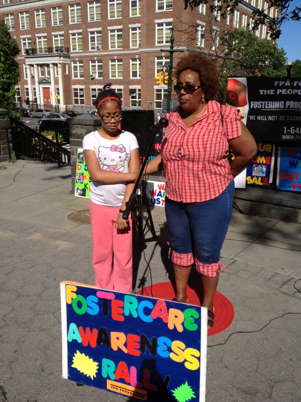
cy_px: 201
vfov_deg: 52.6
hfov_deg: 40.7
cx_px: 150
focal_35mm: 35
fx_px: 406
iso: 50
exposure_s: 1/2304
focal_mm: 4.28
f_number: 2.4
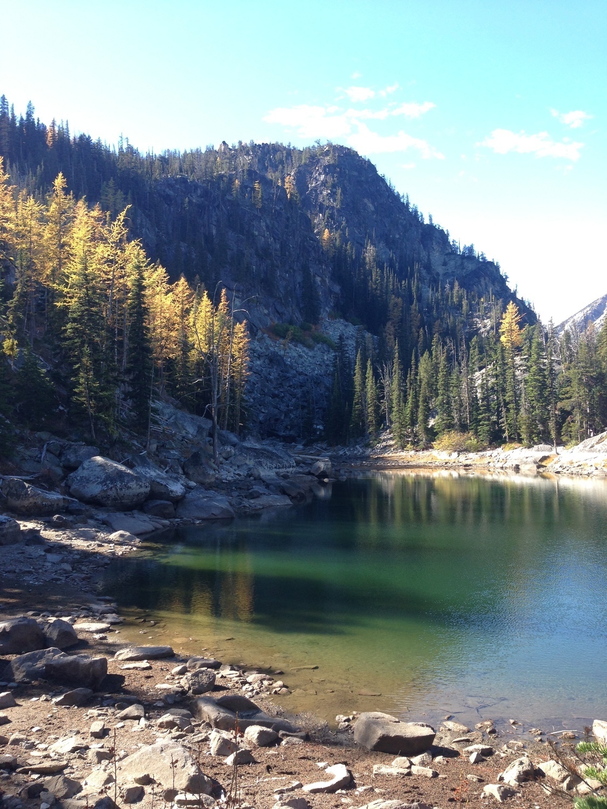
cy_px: 404
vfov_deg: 55.4
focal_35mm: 33
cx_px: 304
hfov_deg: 42.9
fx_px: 772
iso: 50
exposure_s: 1/301
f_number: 2.4
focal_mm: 4.12
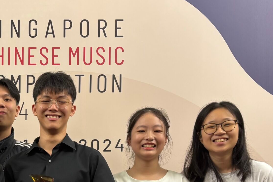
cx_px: 16
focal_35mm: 62
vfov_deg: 21.0
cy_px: 191
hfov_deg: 30.6
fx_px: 470
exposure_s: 1/50
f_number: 1.6
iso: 80
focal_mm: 5.96
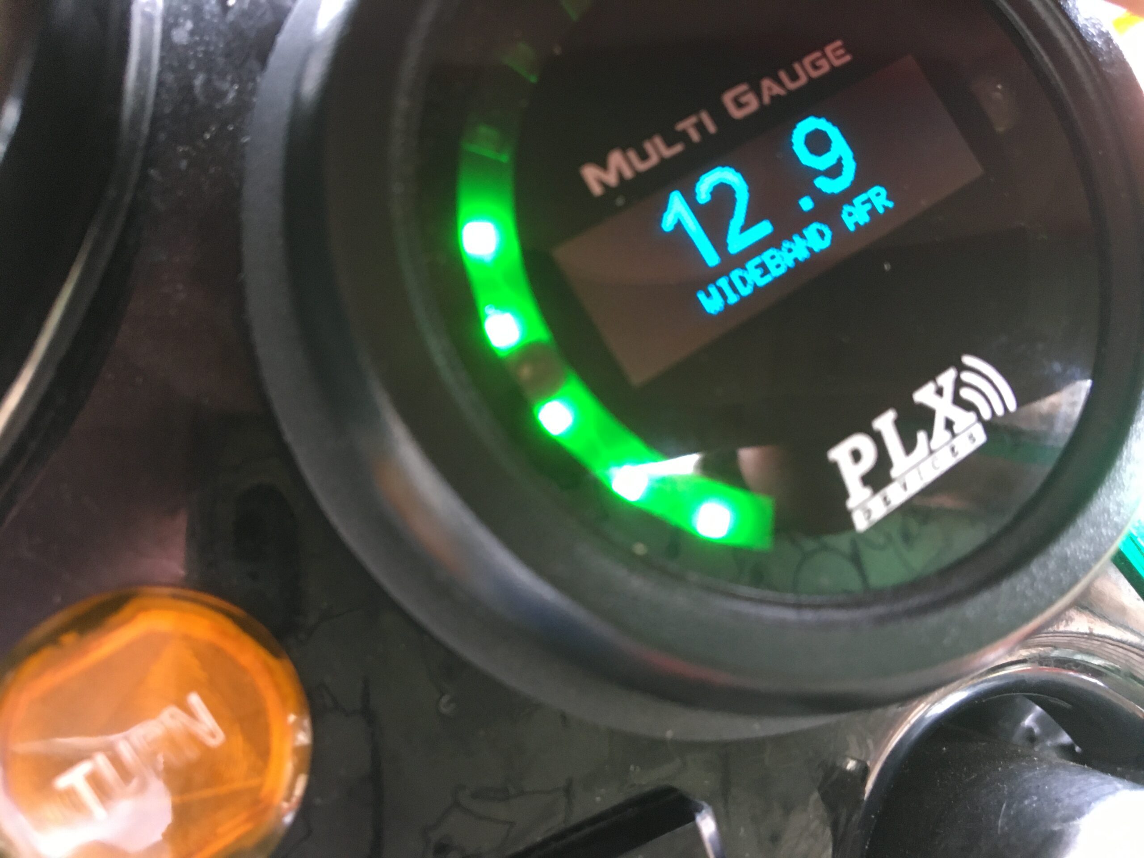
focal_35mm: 29
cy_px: 429
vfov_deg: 48.2
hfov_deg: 61.7
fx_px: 958
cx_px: 572
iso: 125
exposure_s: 1/30
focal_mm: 4.15
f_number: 2.2
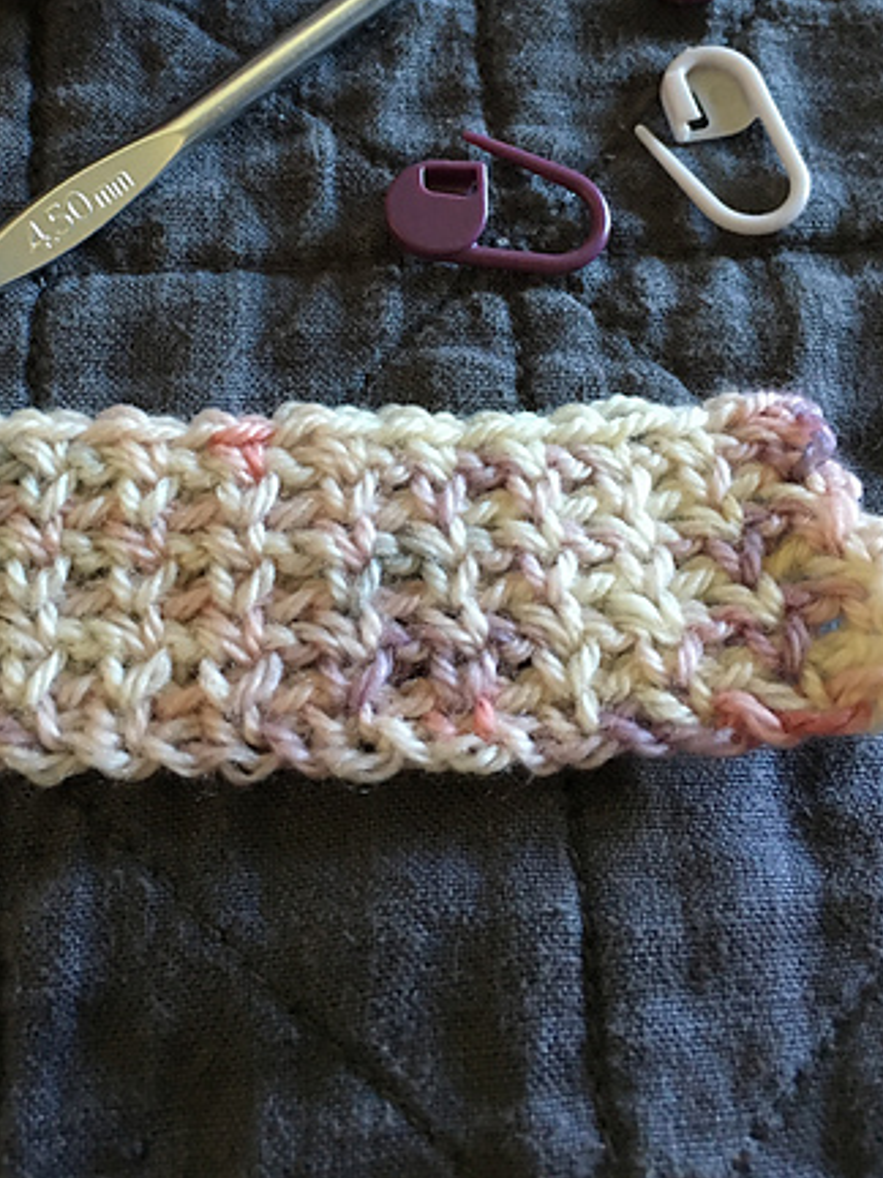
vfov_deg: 42.7
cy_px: 314
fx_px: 1462
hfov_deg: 33.4
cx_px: 319
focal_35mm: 43
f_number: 2.2
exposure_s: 1/33
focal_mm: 4.15
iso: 250
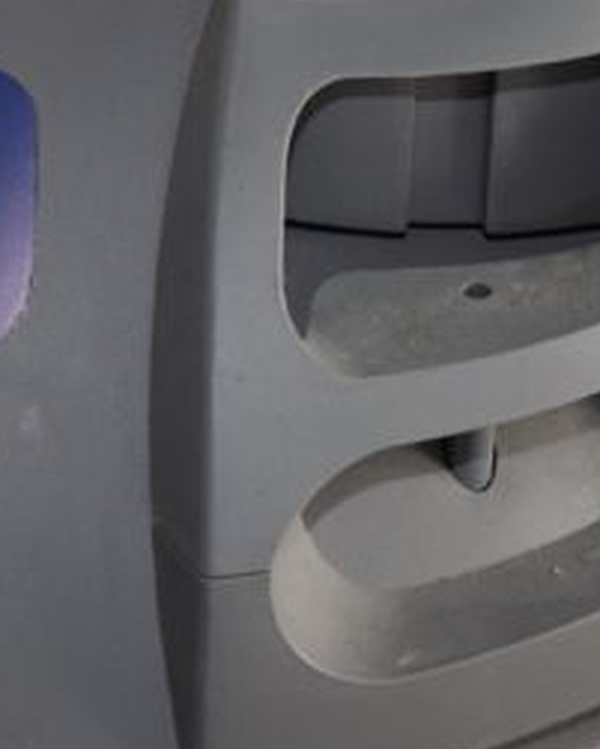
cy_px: 184
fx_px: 4375
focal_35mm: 197
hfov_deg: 7.8
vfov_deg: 9.8
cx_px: -182
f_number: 5.6
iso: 1600
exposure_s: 1/100
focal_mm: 55
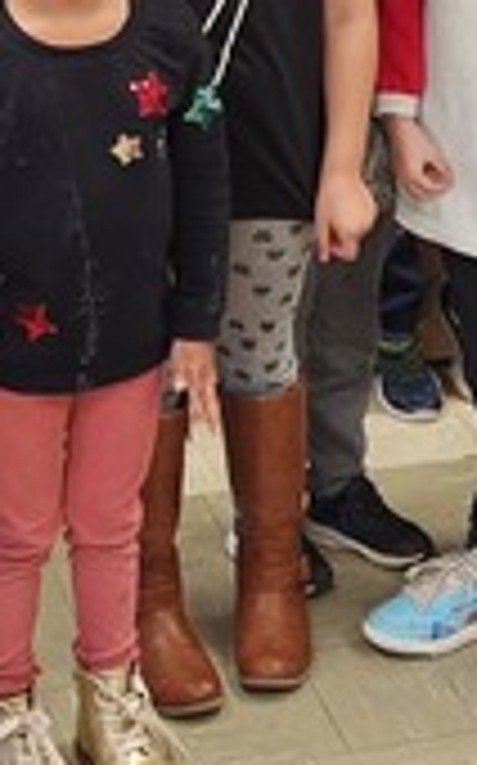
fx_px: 2396
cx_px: 356
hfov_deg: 11.3
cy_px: -90
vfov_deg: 17.5
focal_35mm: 115
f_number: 1.8
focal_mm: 5.4
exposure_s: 1/120
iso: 250
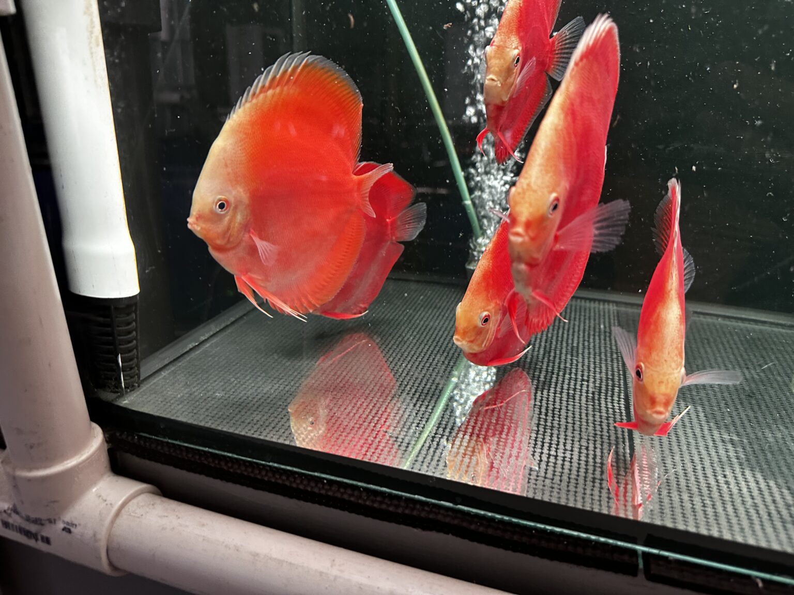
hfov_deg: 71.6
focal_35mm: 24
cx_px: 397
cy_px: 298
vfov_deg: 56.8
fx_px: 550
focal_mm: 6.86
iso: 400
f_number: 1.78
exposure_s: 1/60
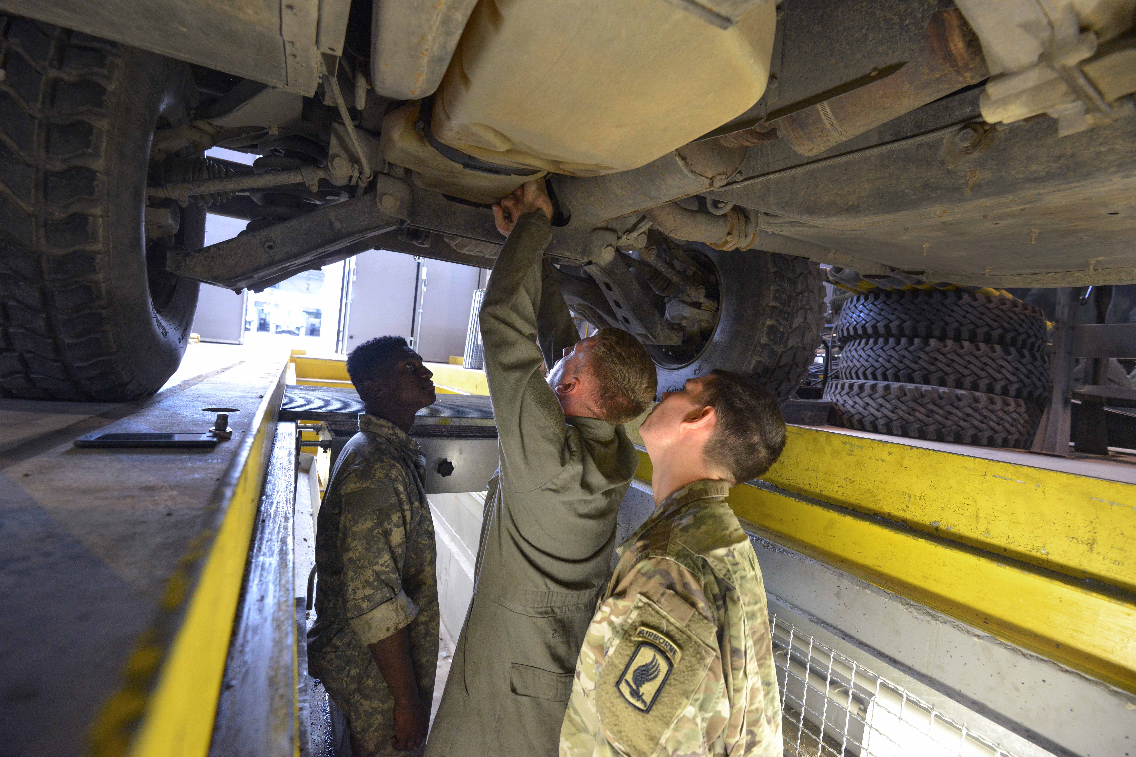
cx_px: 568
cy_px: 378
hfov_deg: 96.7
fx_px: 505
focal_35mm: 16
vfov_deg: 73.7
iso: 4000
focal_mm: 16
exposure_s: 1/100
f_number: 5
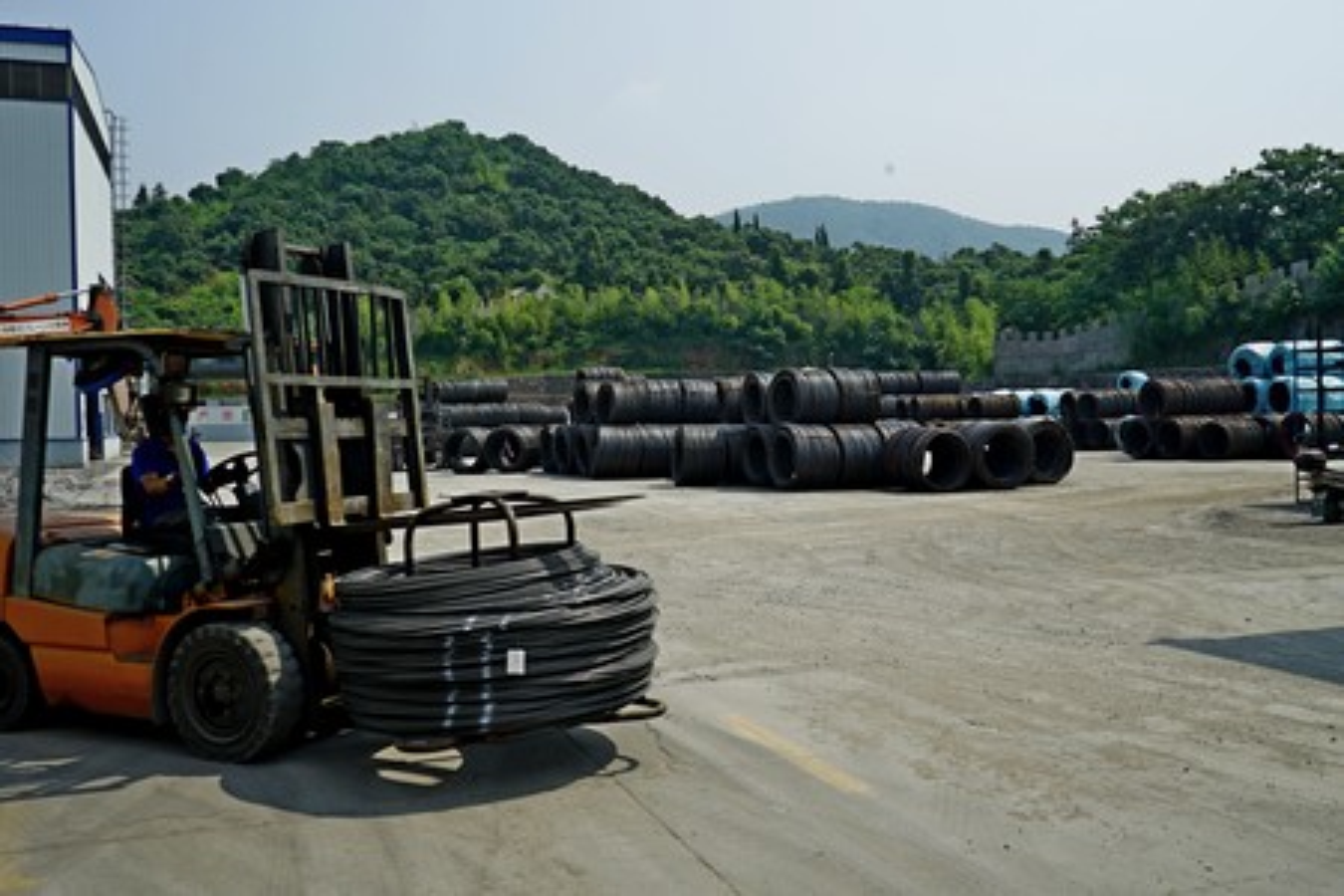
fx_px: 1045
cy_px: 448
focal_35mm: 28
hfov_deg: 65.5
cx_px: 672
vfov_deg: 46.4
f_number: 14
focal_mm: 28
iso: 100
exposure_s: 1/125
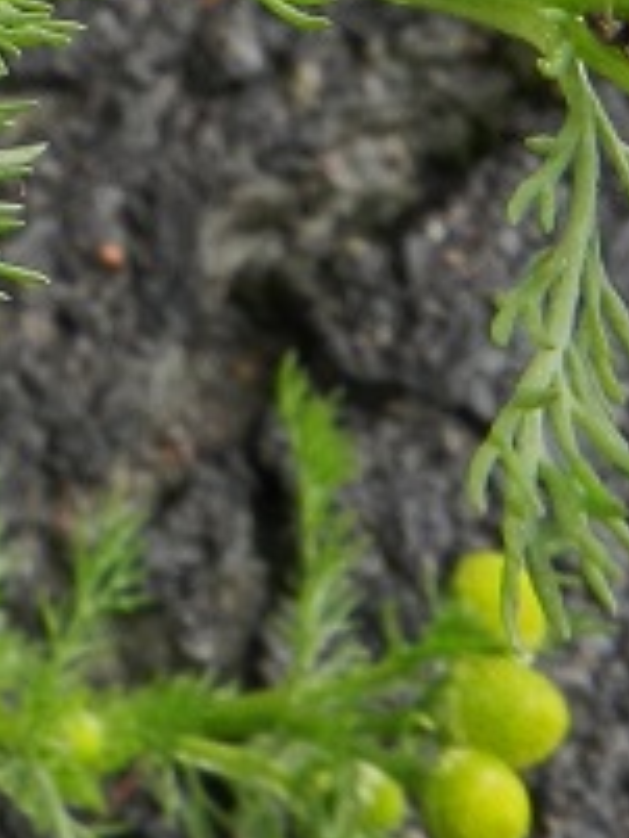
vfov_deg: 11.8
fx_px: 3848
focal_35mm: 159
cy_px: -492
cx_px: -554
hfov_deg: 8.9
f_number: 5
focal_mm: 5.6
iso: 160
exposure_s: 1/60
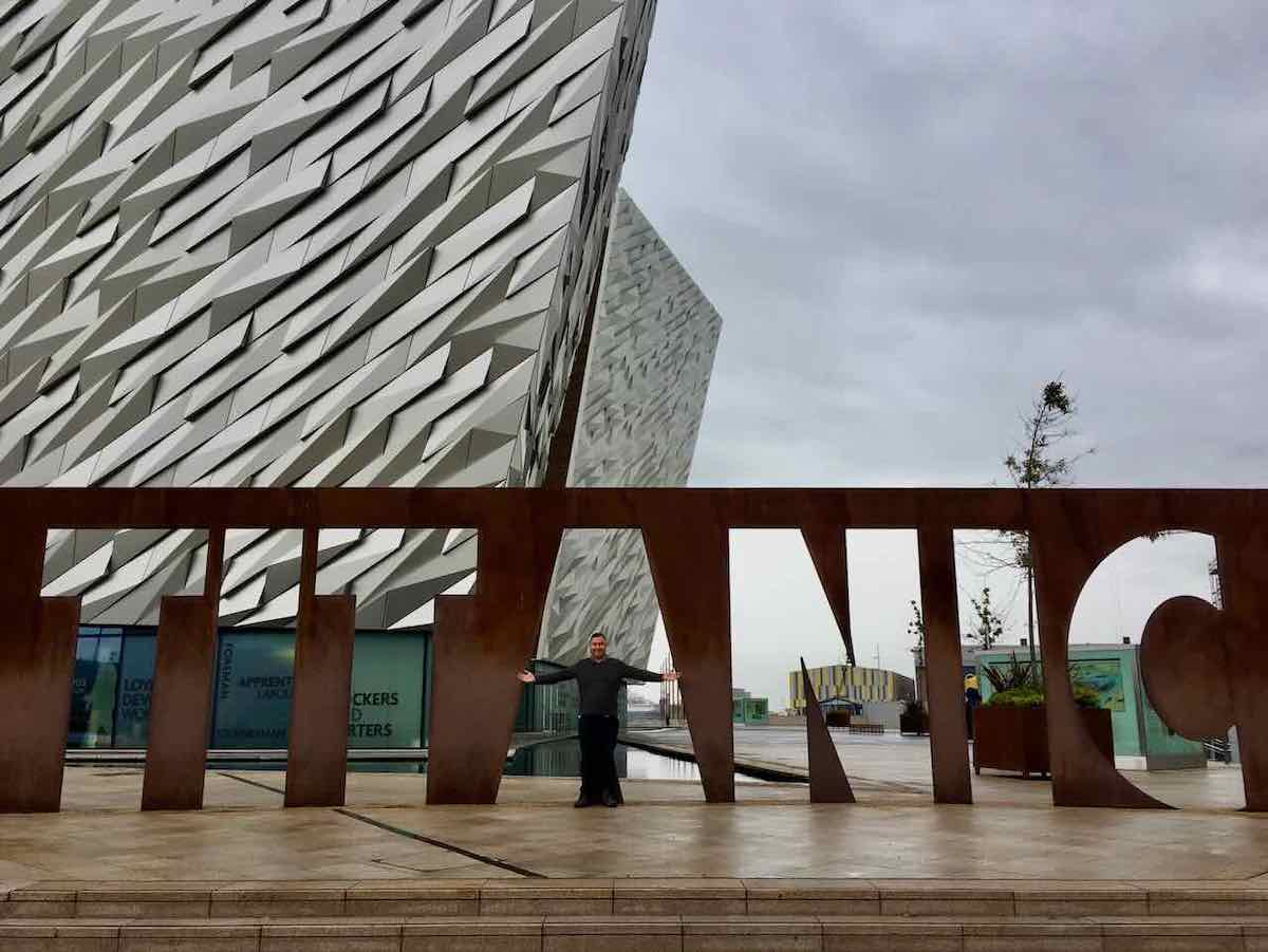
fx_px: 1063
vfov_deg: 48.3
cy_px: 476
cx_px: 634
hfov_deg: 61.6
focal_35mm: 29
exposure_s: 1/496
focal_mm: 4.15
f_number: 2.2
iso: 25
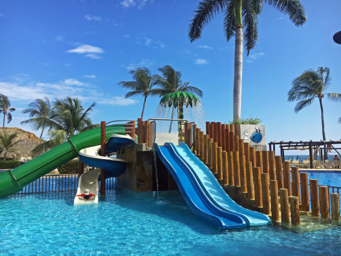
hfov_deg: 61.7
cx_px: 170
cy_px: 128
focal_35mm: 29
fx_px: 286
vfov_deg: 48.2
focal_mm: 4.15
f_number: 2.2
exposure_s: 1/1451
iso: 25
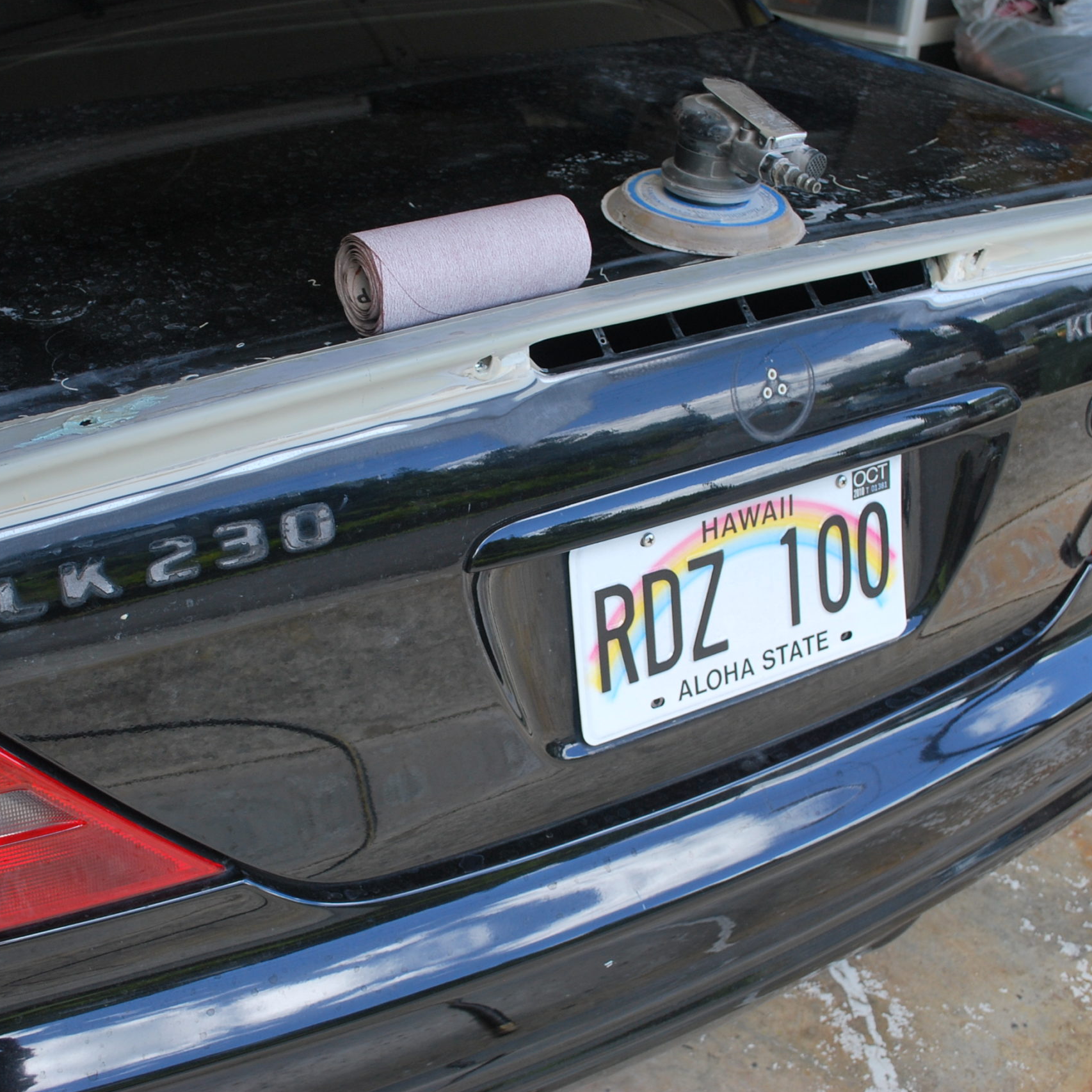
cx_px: 482
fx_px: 1642
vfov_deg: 36.8
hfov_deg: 36.7
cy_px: 548
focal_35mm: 46
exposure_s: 1/125
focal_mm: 24
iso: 200
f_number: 5.6
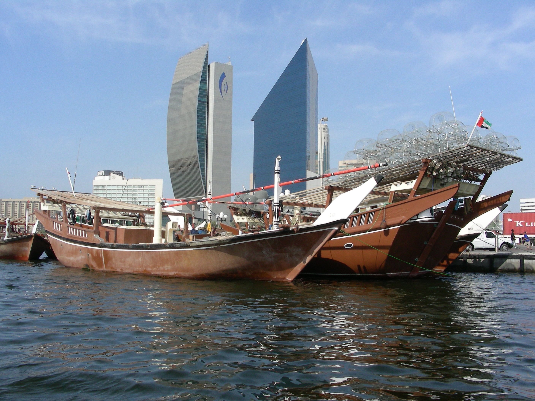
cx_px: 268
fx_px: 587
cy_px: 200
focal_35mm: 38
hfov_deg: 49.0
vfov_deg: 37.7
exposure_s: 1/406
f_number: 5.6
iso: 50
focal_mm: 6.3
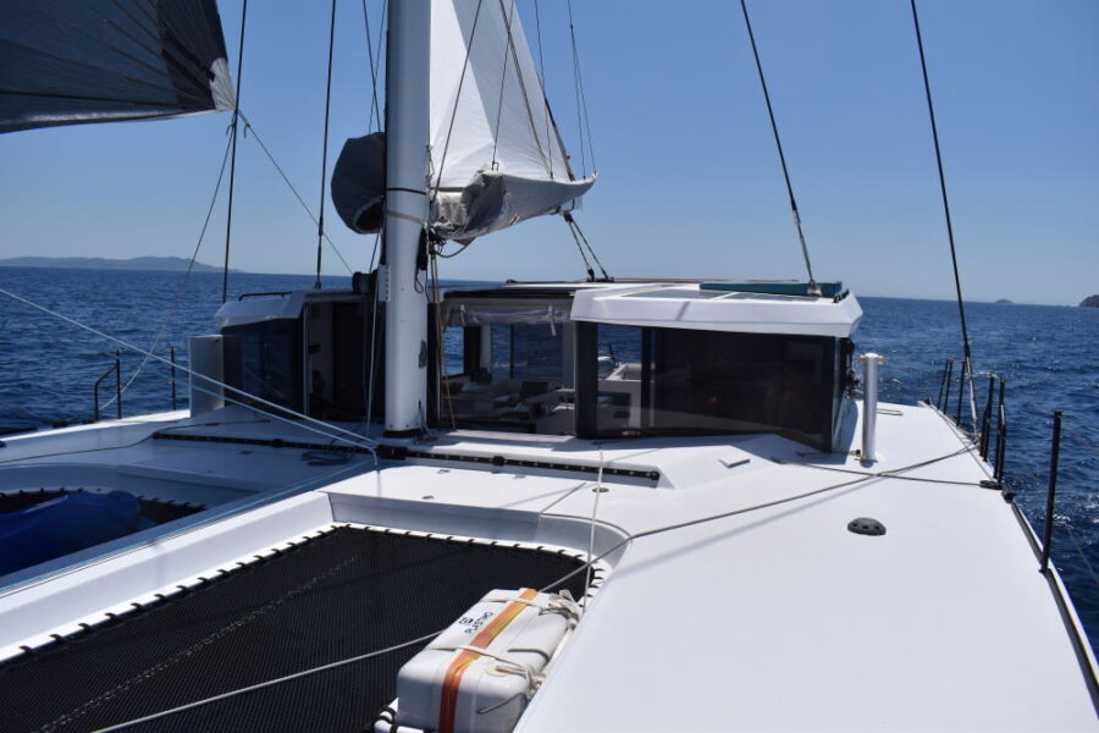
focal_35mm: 27
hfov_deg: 67.4
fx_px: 824
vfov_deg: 47.9
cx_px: 550
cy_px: 366
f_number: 6.3
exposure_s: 1/1250
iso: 100
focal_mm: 18
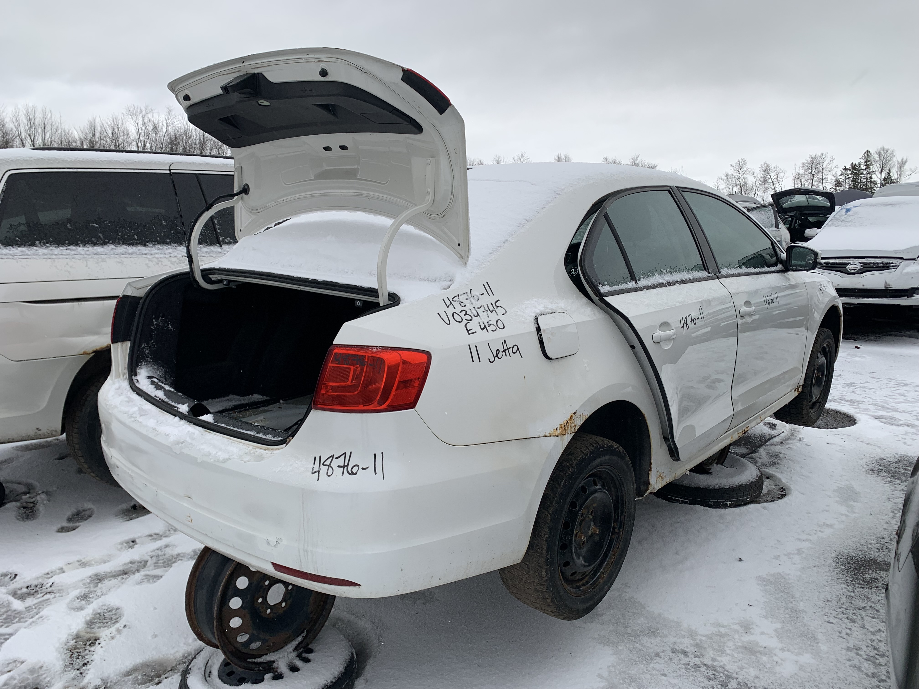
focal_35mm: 26
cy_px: 344
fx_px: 690
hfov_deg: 67.3
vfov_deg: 53.1
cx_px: 460
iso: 25
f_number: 1.8
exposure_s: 1/363
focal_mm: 4.25
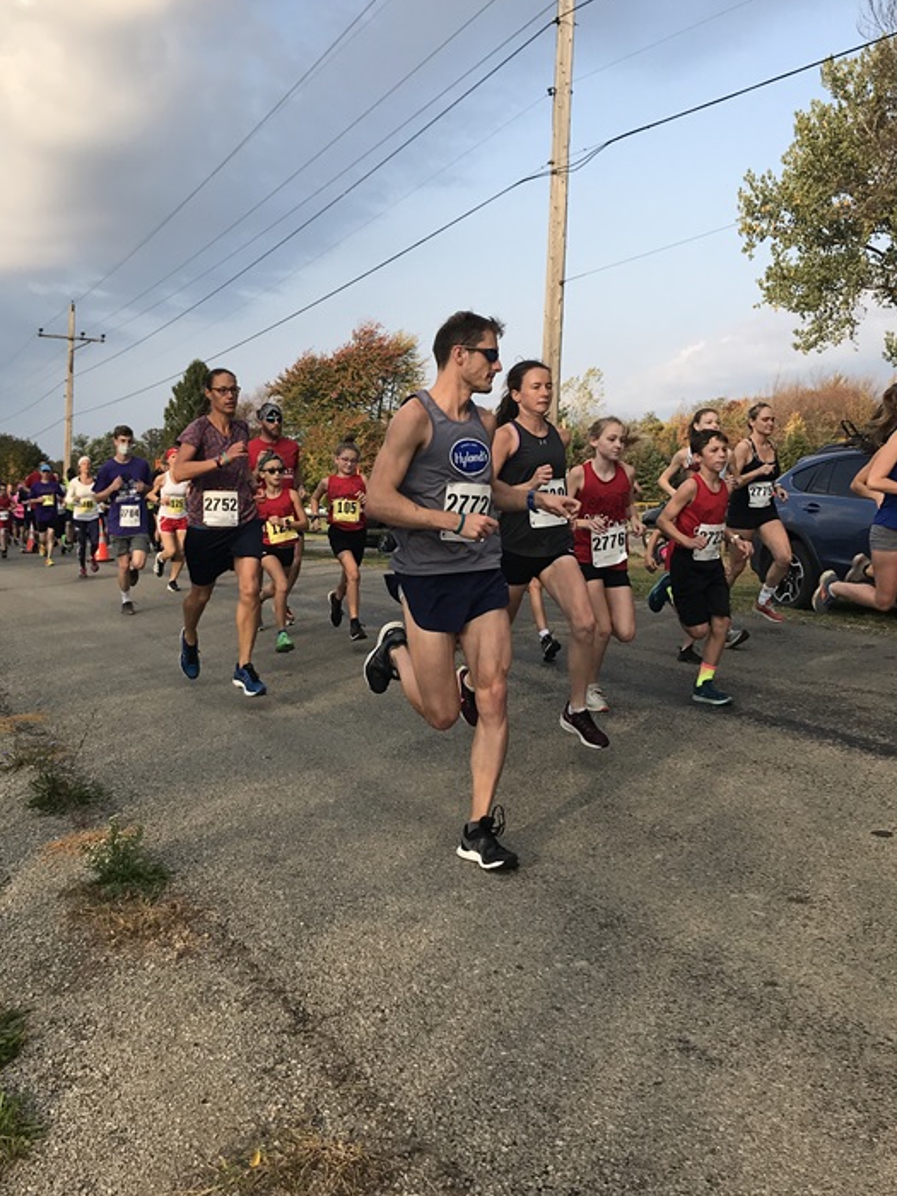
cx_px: 381
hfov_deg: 35.9
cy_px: 530
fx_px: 1382
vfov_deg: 46.7
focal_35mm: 40
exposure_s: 1/1597
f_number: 1.8
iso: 20
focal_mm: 3.99
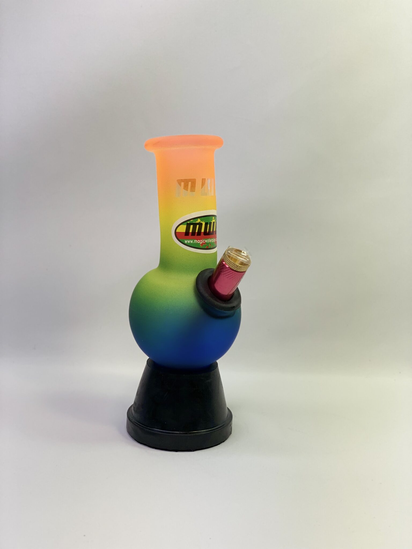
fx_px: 825
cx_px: 206
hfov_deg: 28.0
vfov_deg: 36.8
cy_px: 274
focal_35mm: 52
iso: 20
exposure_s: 1/204
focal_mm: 6
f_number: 2
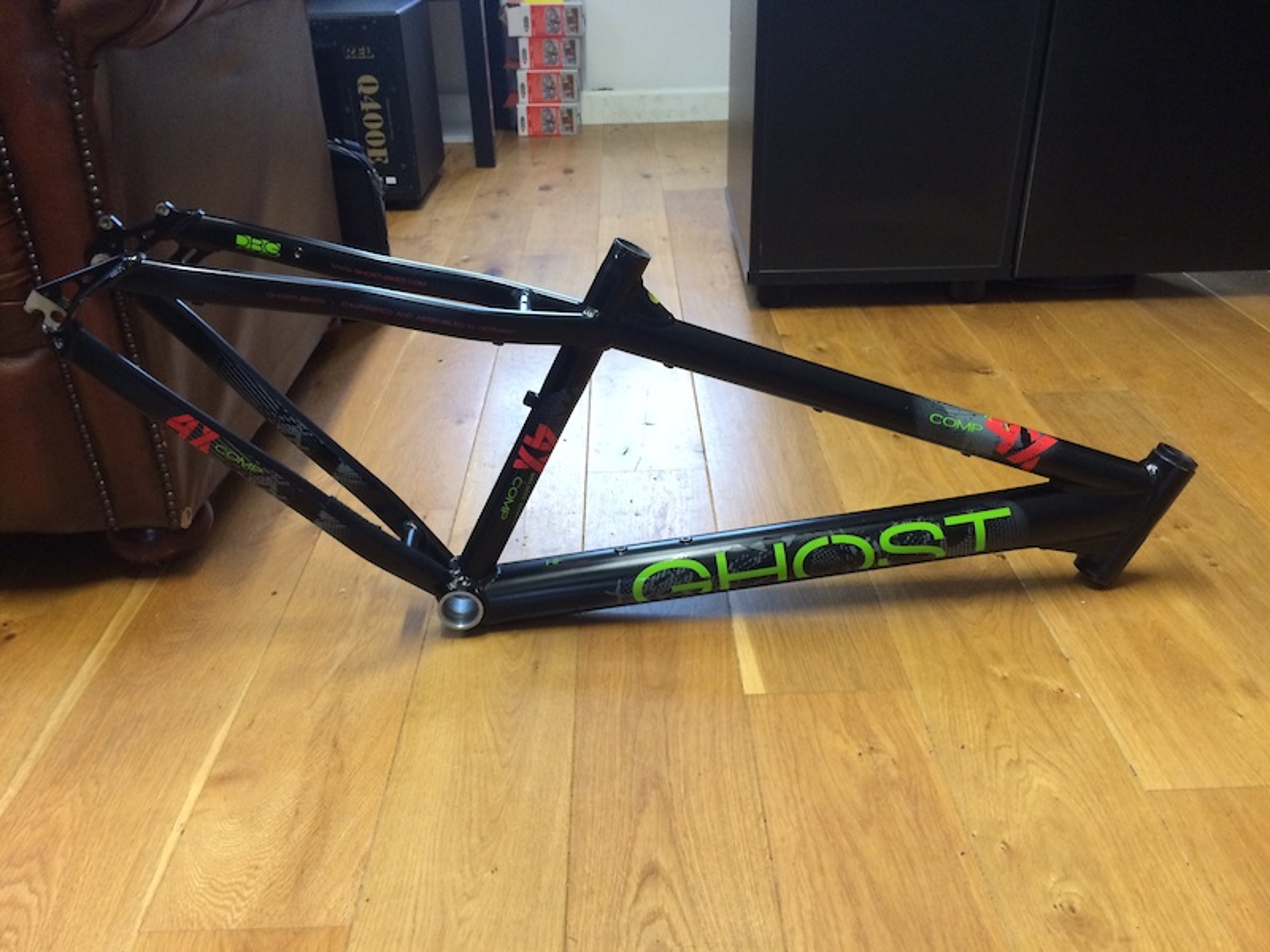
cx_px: 635
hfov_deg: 61.7
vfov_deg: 48.2
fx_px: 1064
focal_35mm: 29
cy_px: 476
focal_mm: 4.15
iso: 320
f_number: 2.2
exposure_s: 1/33
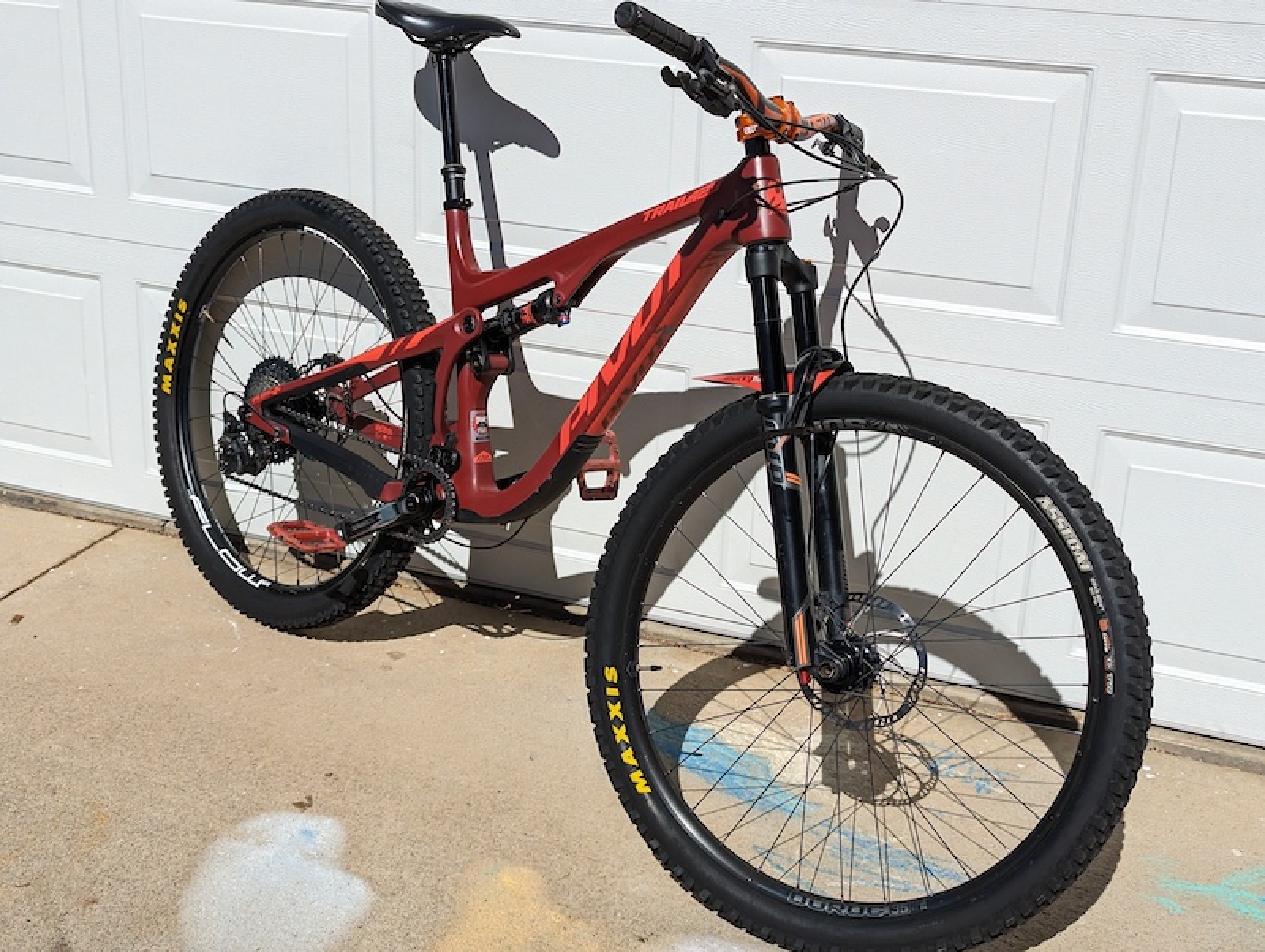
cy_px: 476
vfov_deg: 30.3
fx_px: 1756
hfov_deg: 39.6
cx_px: 632
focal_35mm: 48
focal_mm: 6.81
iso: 58
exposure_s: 1/4739
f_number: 1.85
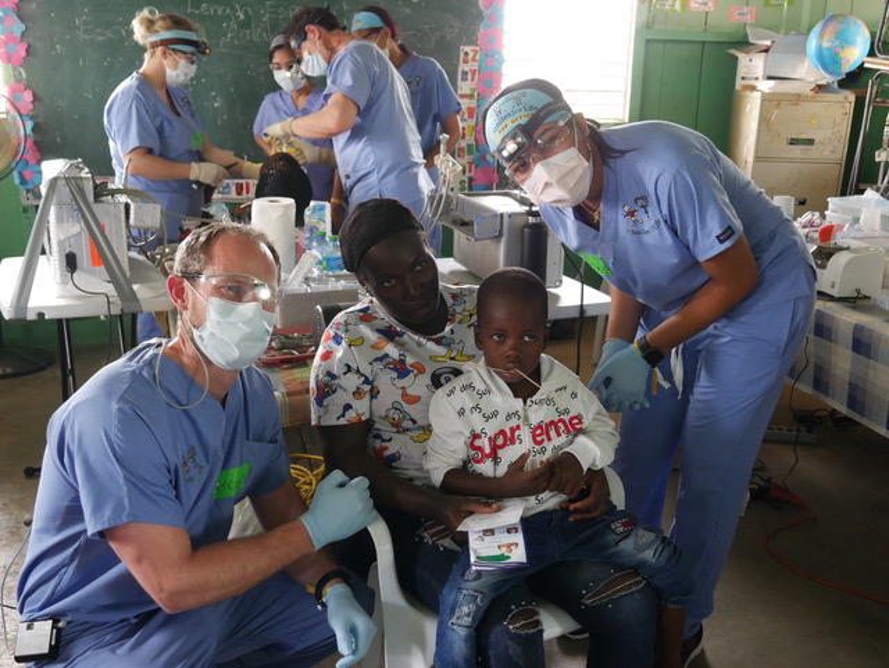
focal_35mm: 36
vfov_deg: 39.7
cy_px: 334
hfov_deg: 51.3
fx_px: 925
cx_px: 444
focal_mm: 18
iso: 1600
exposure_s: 1/60
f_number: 4.1
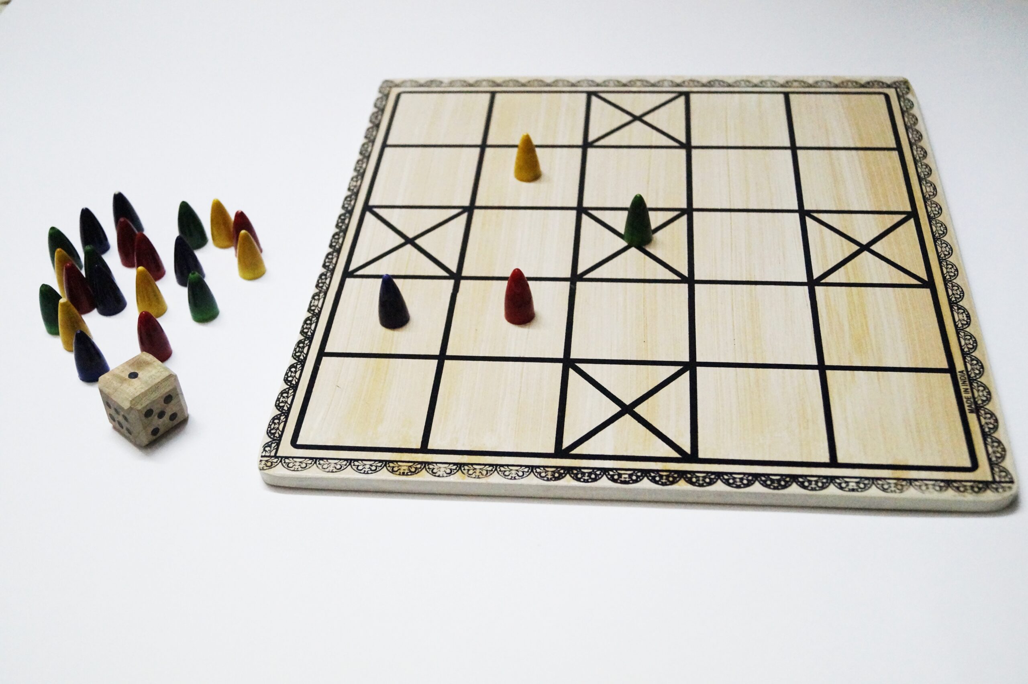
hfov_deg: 46.4
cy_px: 342
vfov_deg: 31.9
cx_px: 514
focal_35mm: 42
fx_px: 1199
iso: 3200
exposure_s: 1/125
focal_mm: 28
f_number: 4.5
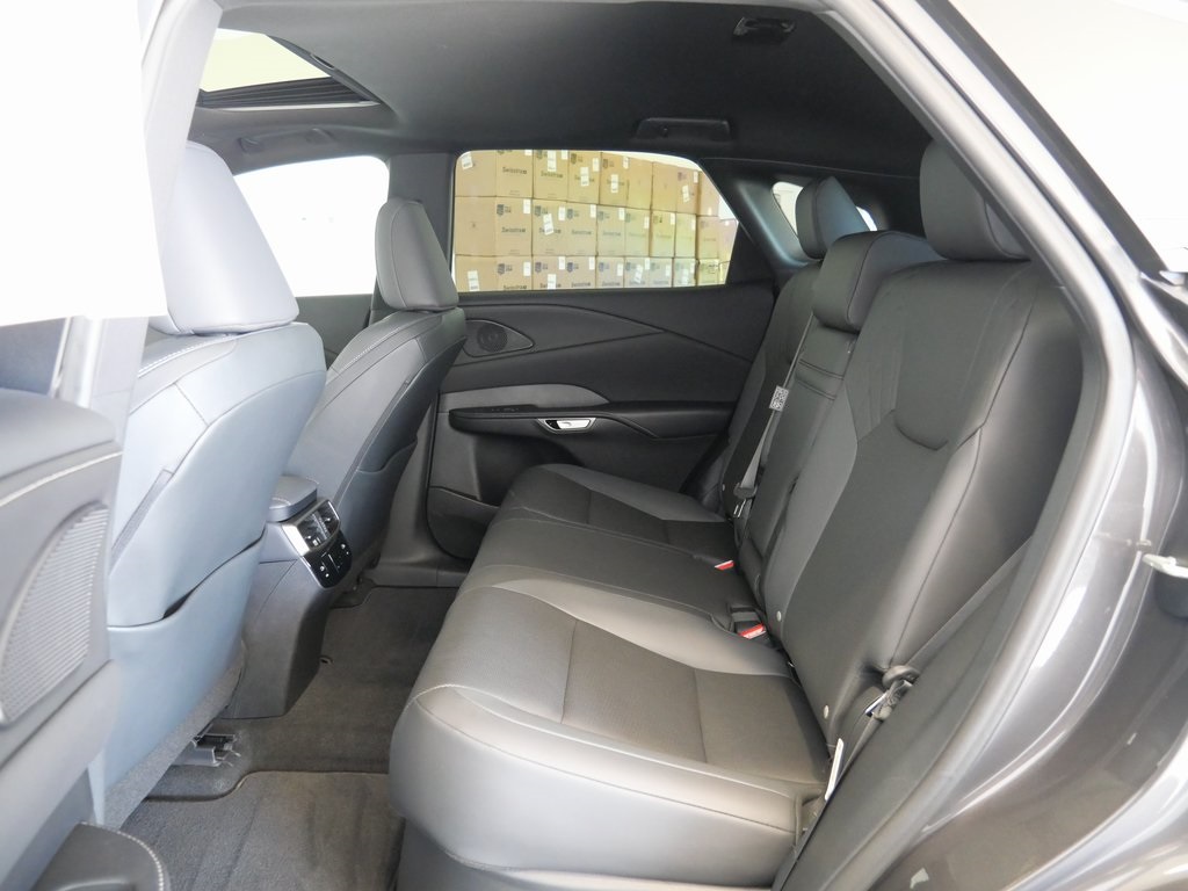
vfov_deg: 56.8
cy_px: 446
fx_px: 824
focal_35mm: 24
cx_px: 594
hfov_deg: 71.6
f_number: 3.5
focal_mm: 12
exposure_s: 1/25
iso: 3200
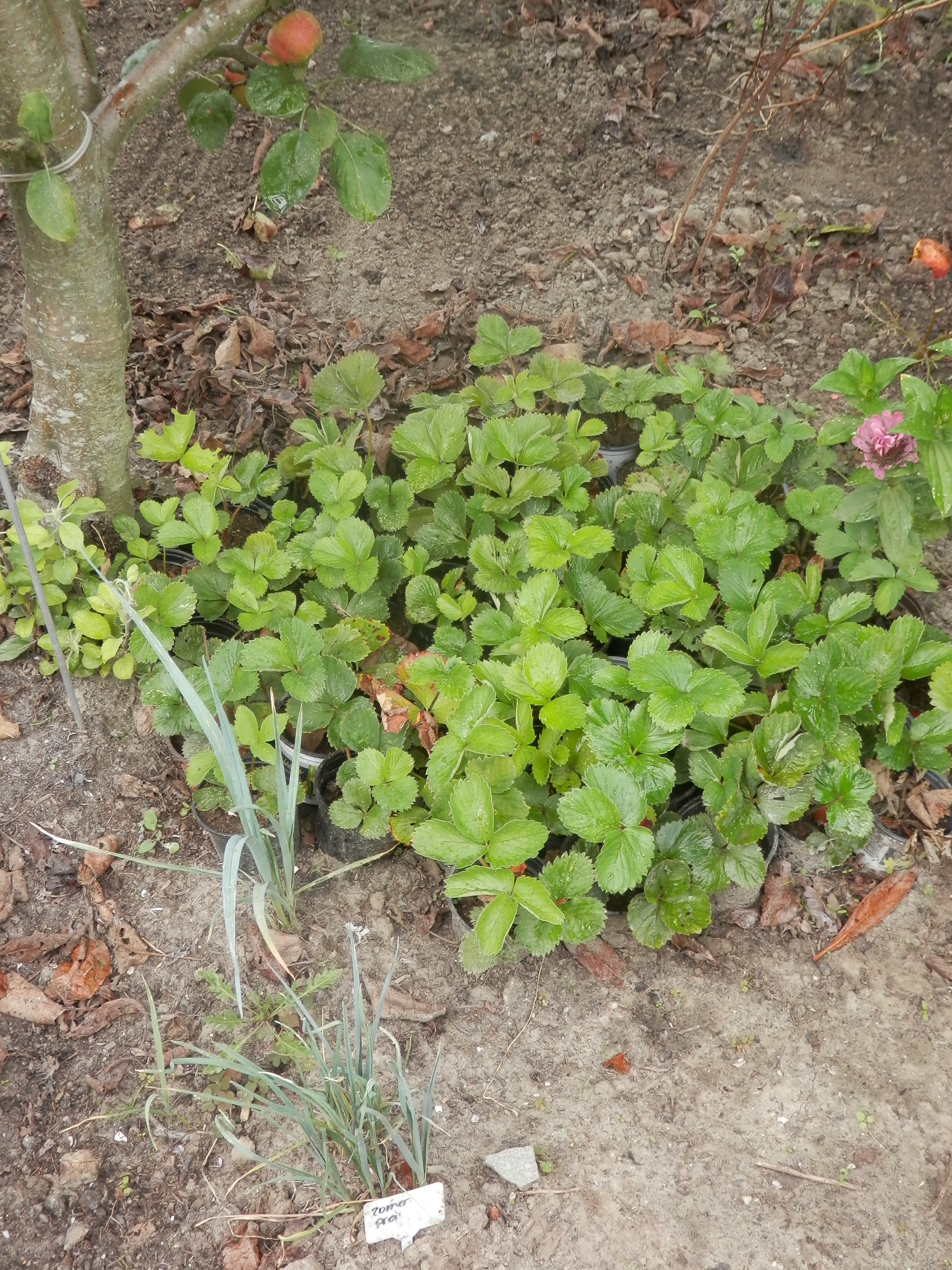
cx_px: 476
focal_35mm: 45
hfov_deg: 32.2
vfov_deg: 42.1
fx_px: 1650
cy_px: 635
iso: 80
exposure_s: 1/80
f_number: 3.8
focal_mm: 8
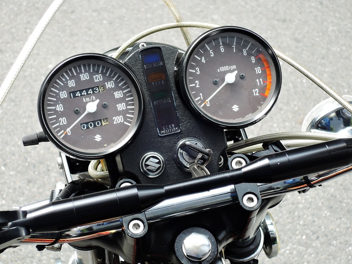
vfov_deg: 17.4
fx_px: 864
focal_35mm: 85
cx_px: 176
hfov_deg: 23.0
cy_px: 132
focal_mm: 18.2
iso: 100
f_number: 4.5
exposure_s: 1/60
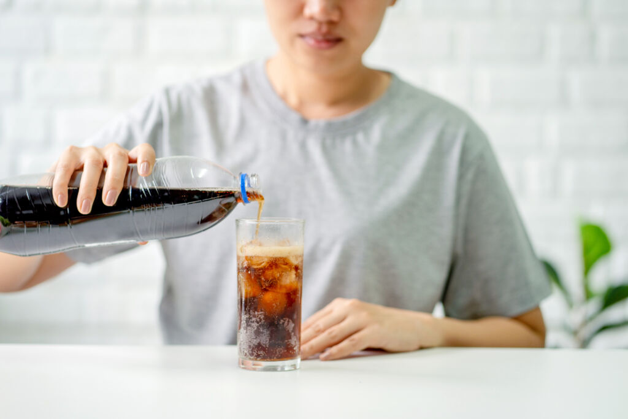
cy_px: 210
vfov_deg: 16.1
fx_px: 1483
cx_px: 314
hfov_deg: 23.9
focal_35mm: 85
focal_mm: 85
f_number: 2.5
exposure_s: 1/80
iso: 100
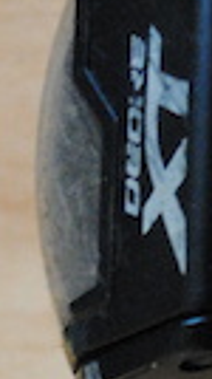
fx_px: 3973
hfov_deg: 3.0
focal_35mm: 396
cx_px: 529
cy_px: 226
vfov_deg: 5.5
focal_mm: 42
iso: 1600
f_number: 5.3
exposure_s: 1/20
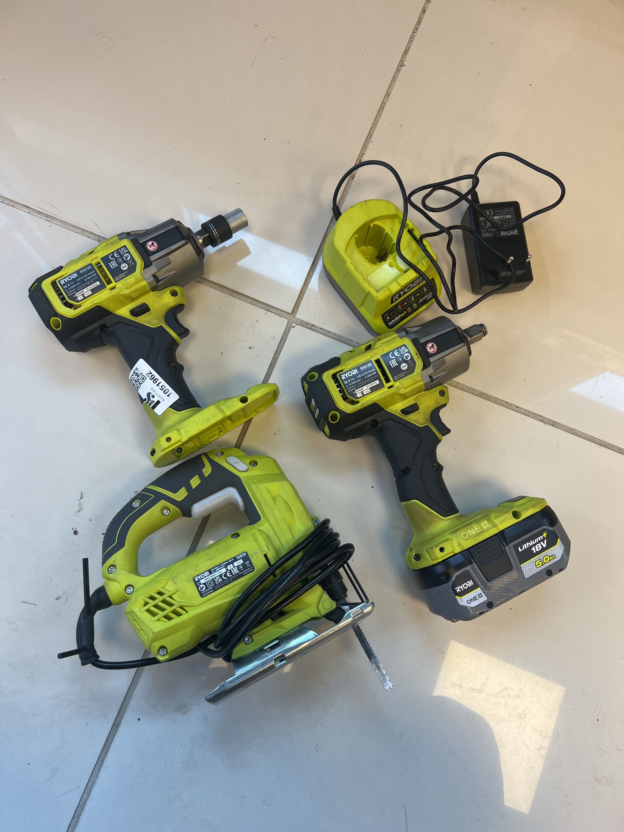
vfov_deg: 67.3
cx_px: 312
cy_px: 416
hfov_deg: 53.1
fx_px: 625
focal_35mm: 26
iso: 64
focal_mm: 5.7
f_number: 1.5
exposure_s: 1/100
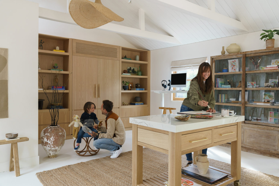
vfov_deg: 46.4
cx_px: 140
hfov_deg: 65.5
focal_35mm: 28
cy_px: 93
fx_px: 217
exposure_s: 1/100
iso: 640
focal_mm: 28
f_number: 4
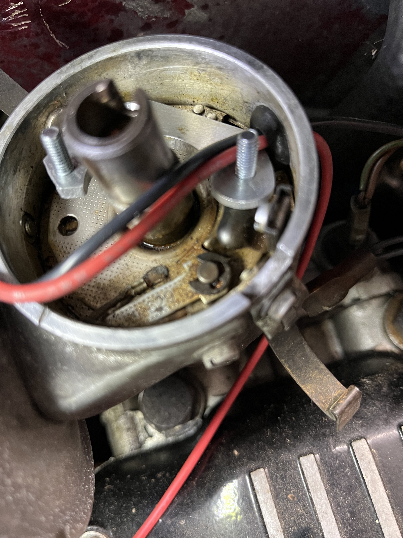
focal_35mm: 26
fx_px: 404
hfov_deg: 53.1
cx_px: 202
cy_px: 269
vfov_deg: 67.3
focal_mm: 5.1
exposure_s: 1/60
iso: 500
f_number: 1.6
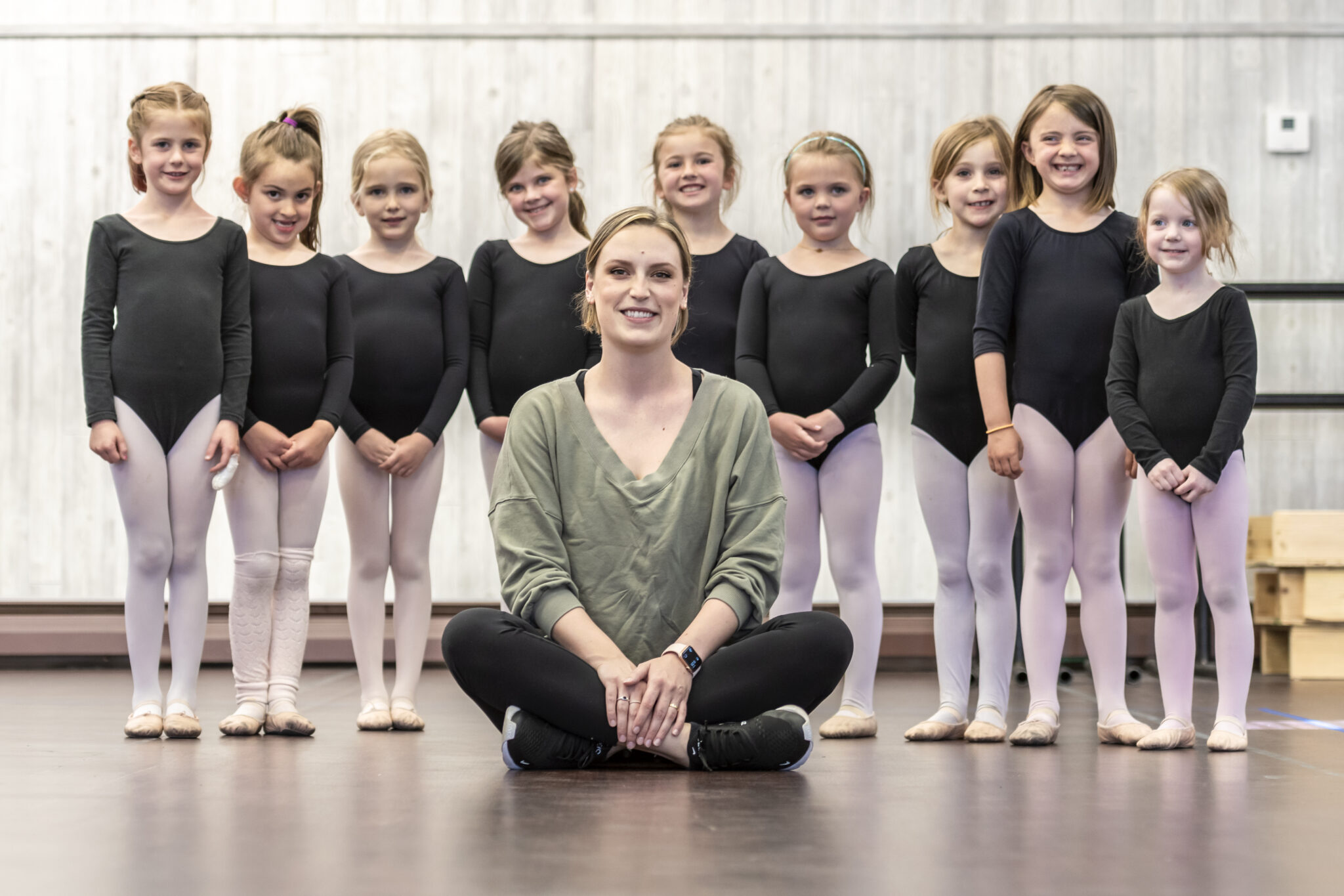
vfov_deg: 13.0
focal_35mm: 105
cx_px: 672
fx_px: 3919
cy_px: 448
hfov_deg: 19.5
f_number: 2.8
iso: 640
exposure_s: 1/100
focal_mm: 70
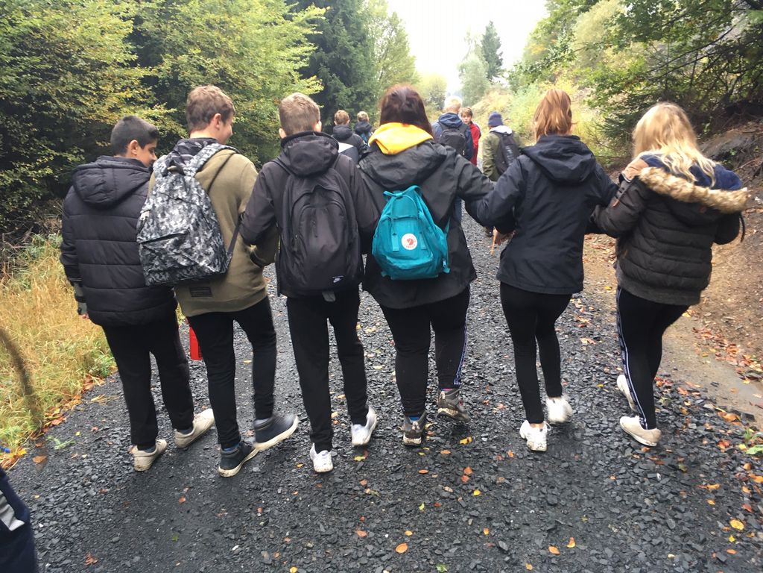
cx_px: 382
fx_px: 639
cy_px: 286
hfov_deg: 61.7
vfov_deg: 48.2
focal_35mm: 29
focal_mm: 4.15
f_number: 2.2
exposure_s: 1/33
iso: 64
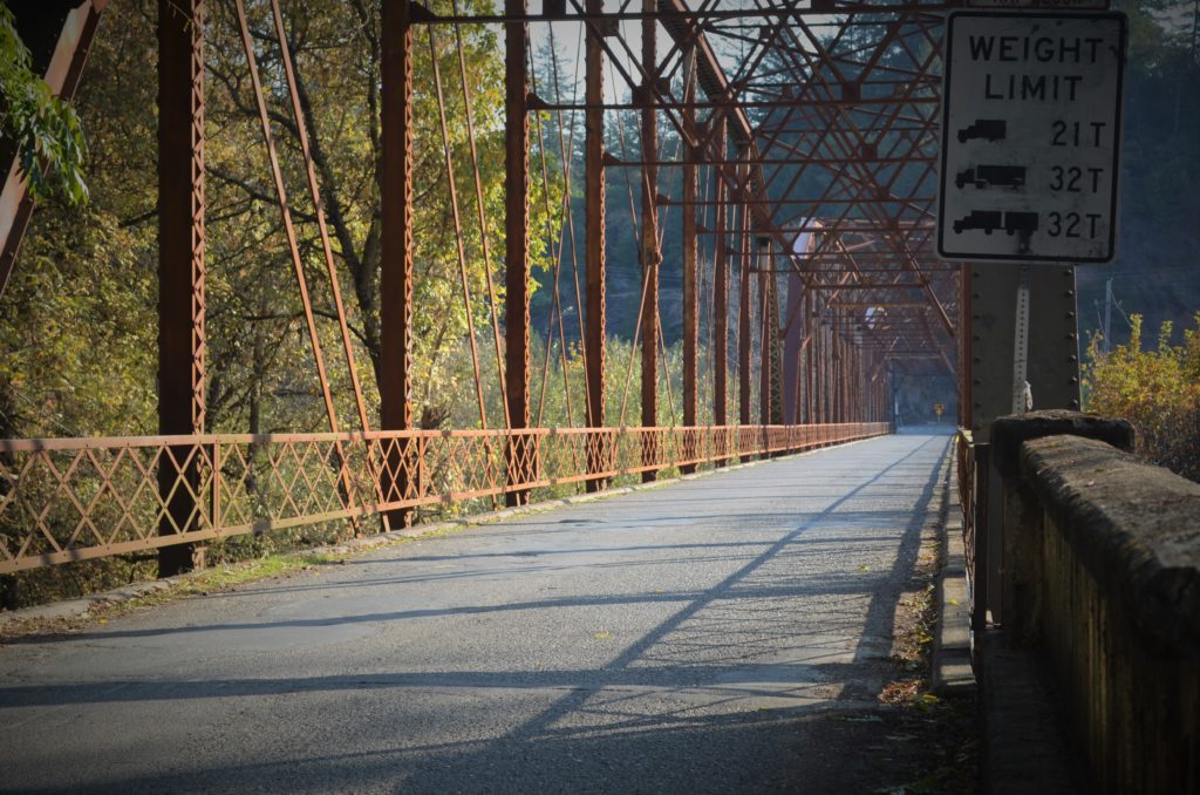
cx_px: 600
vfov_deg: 18.8
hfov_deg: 28.1
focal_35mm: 72
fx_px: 2395
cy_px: 398
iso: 200
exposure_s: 1/200
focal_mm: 48
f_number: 7.1
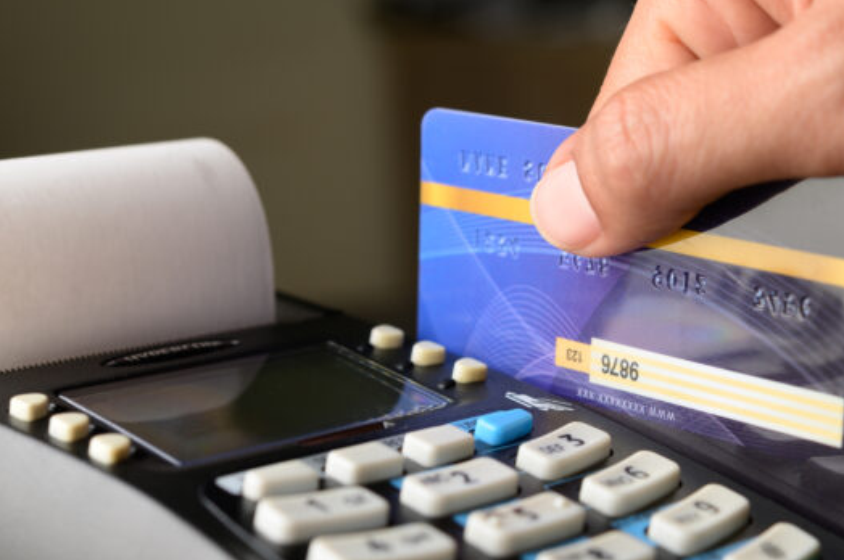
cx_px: 424
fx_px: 2061
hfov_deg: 23.1
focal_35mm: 88
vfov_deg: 15.5
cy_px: 368
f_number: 7.1
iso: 100
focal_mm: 60
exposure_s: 1/160
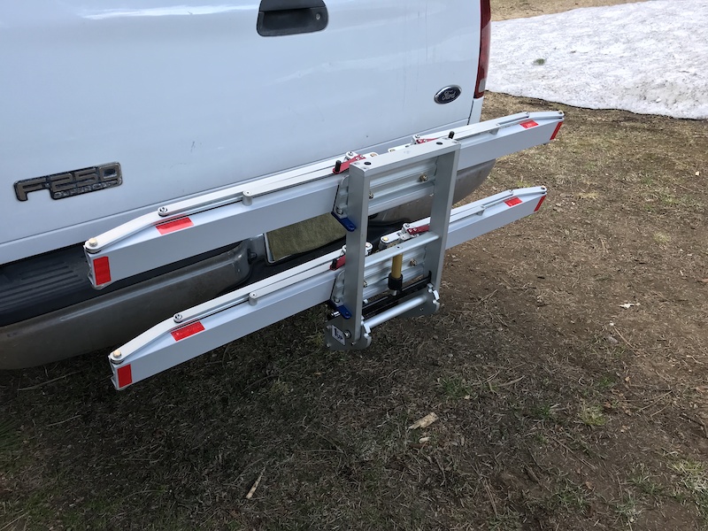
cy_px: 266
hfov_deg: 63.4
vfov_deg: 49.7
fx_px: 573
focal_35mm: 28
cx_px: 354
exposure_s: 1/40
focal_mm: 3.99
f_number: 1.8
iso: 25
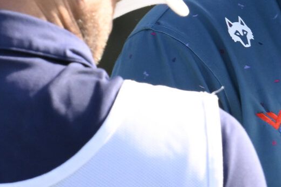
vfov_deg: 0.8
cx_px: 246
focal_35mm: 1676
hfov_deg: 1.2
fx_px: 13081
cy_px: 78
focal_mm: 340
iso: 1100
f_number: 6.3
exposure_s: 1/1000
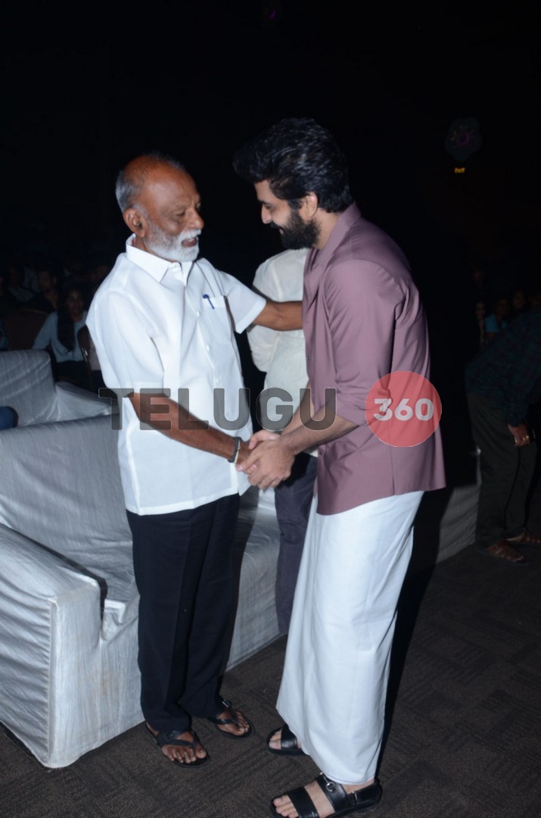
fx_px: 713
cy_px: 409
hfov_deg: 41.5
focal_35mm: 32
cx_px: 270
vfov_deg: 59.6
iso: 400
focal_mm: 21
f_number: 10
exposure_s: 1/125
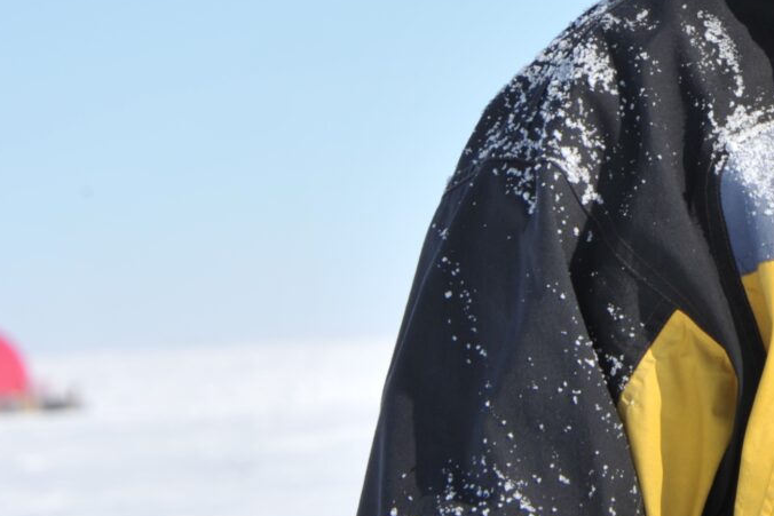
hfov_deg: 6.0
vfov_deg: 4.0
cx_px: 909
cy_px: -207
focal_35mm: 339
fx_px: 7290
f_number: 10
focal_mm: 112
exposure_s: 1/400
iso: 200
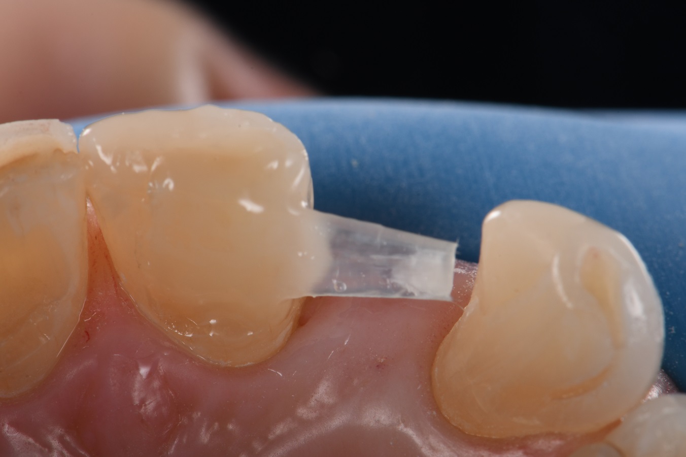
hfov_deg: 13.1
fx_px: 2990
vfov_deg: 8.7
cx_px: 343
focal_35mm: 157
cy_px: 228
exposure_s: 1/160
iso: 200
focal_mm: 105
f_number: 32
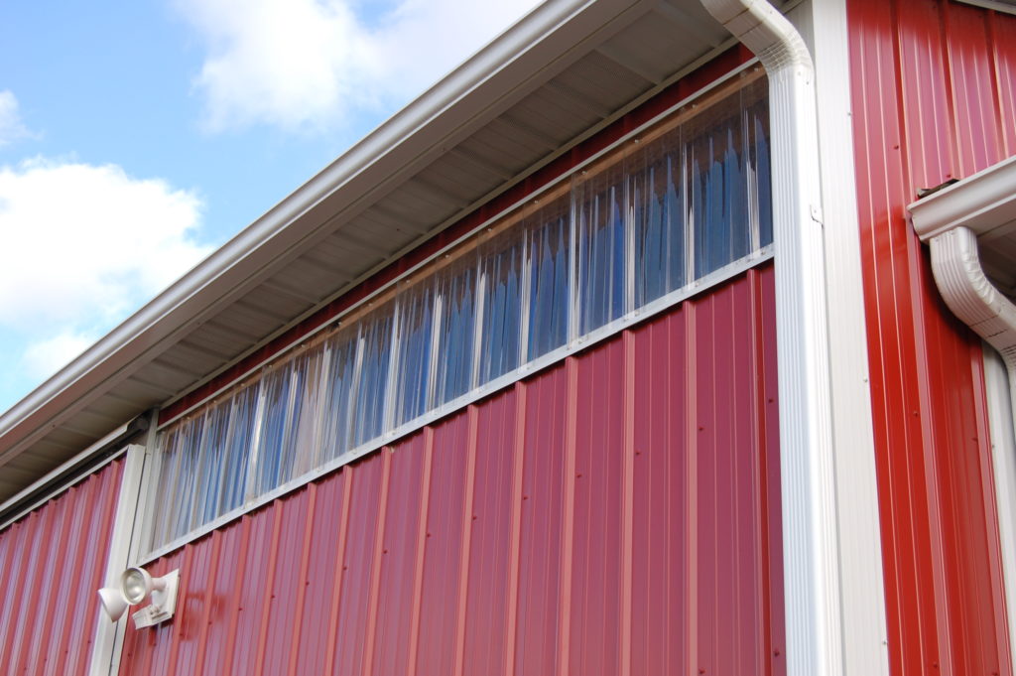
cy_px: 338
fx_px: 1438
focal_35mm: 51
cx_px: 508
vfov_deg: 26.4
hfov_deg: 38.9
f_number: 6.3
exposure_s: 1/160
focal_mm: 34
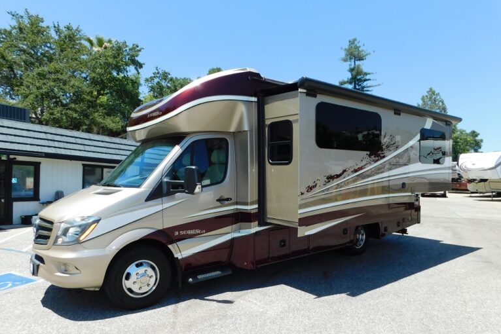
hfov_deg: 73.7
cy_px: 177
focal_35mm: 24
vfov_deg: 53.1
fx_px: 334
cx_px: 251
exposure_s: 1/1000
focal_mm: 4
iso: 125
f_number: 3
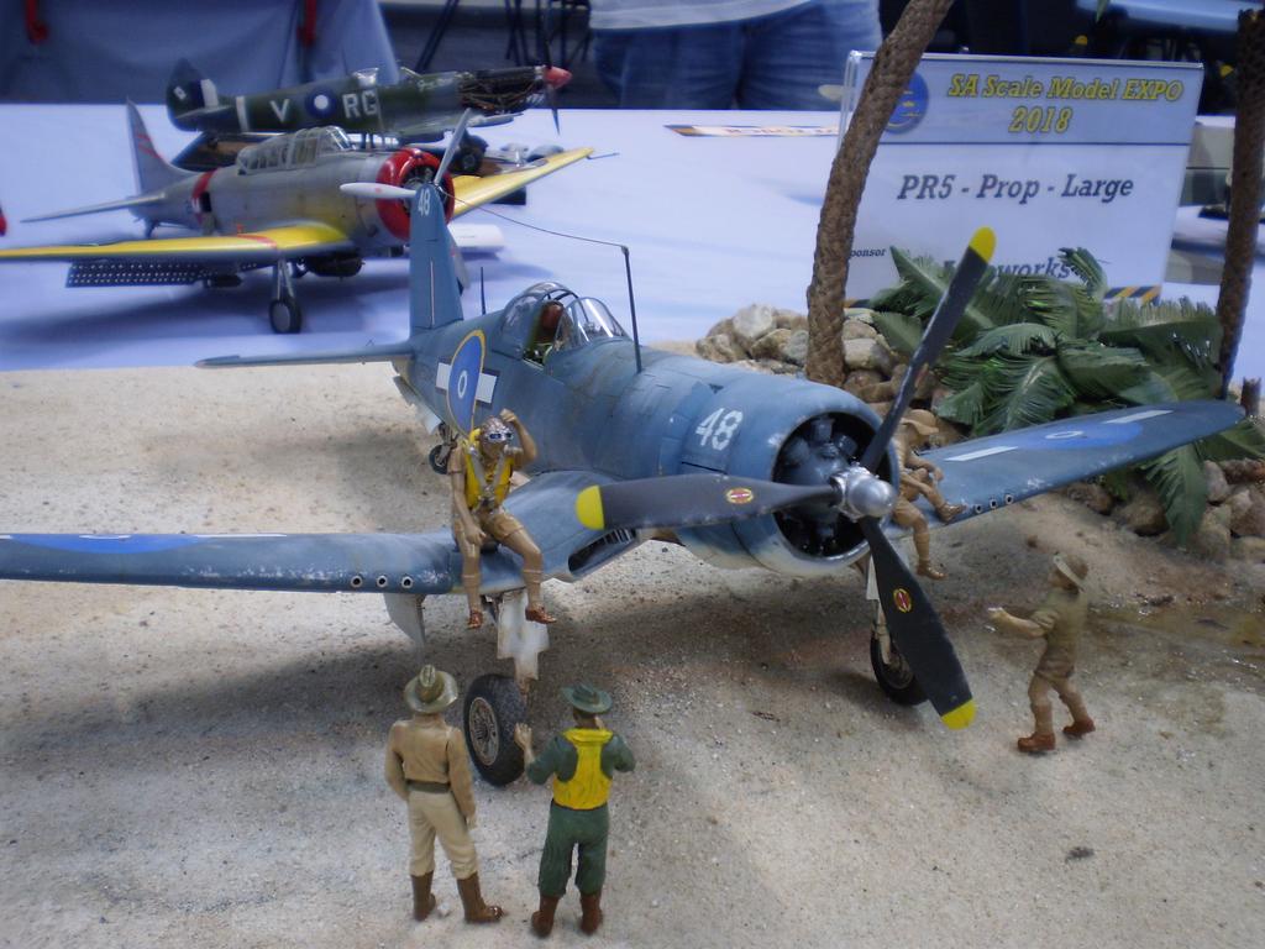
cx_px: 632
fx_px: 1535
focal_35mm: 42
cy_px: 474
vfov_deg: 34.3
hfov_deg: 44.8
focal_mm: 7.4
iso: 125
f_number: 3.5
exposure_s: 1/15
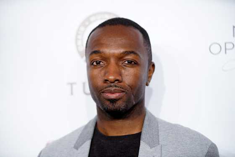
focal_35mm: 110
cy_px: 78
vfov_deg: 12.5
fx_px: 718
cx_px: 118
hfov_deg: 18.6
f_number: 2.8
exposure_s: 1/100
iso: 400
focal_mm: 110
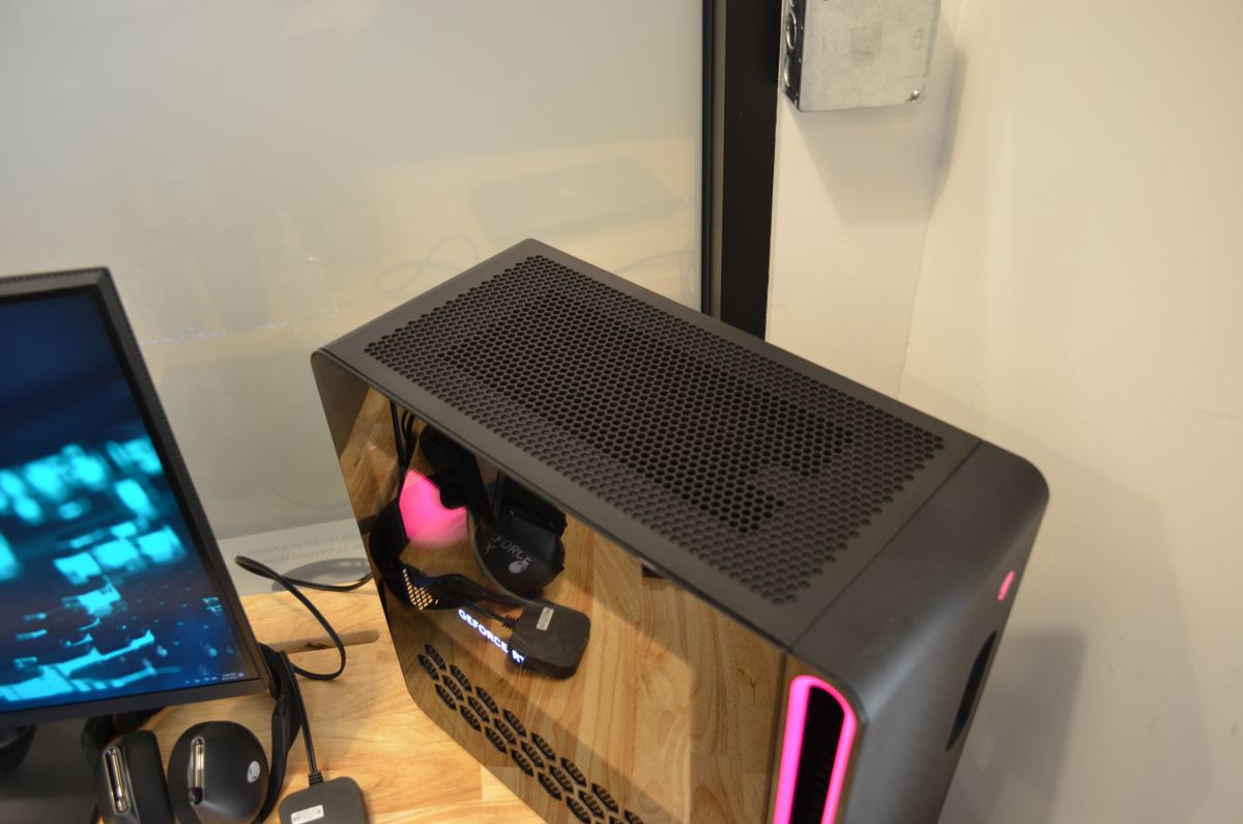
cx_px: 622
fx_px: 930
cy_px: 412
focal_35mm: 27
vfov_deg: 47.7
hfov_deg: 67.5
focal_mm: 18
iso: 800
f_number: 3.5
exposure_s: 1/40
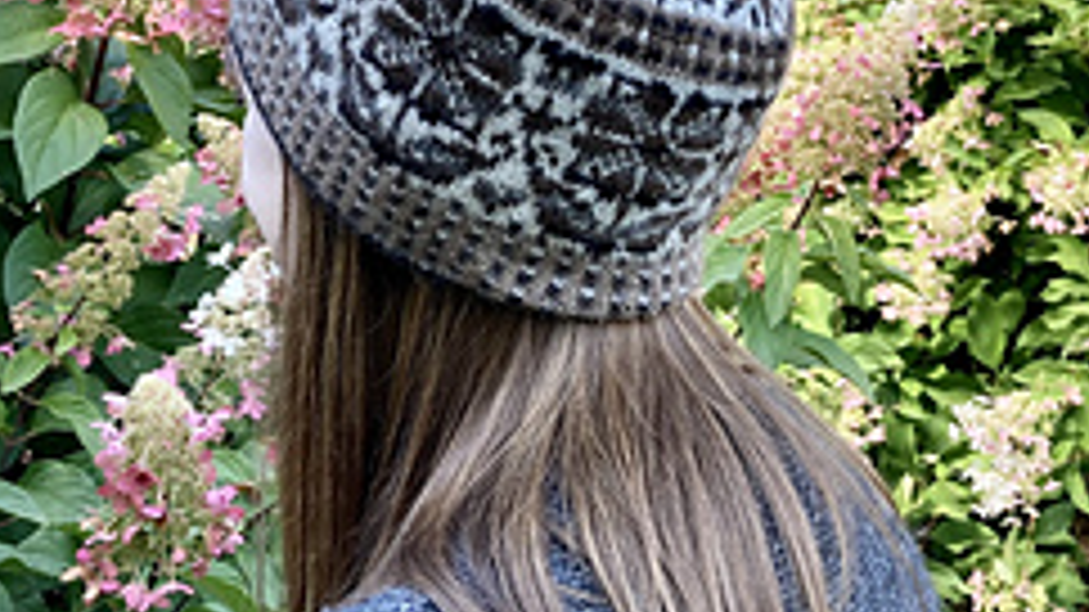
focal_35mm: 63
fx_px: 1819
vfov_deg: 18.9
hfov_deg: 33.3
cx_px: 567
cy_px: 106
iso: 25
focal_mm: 3.99
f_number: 1.8
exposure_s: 1/121
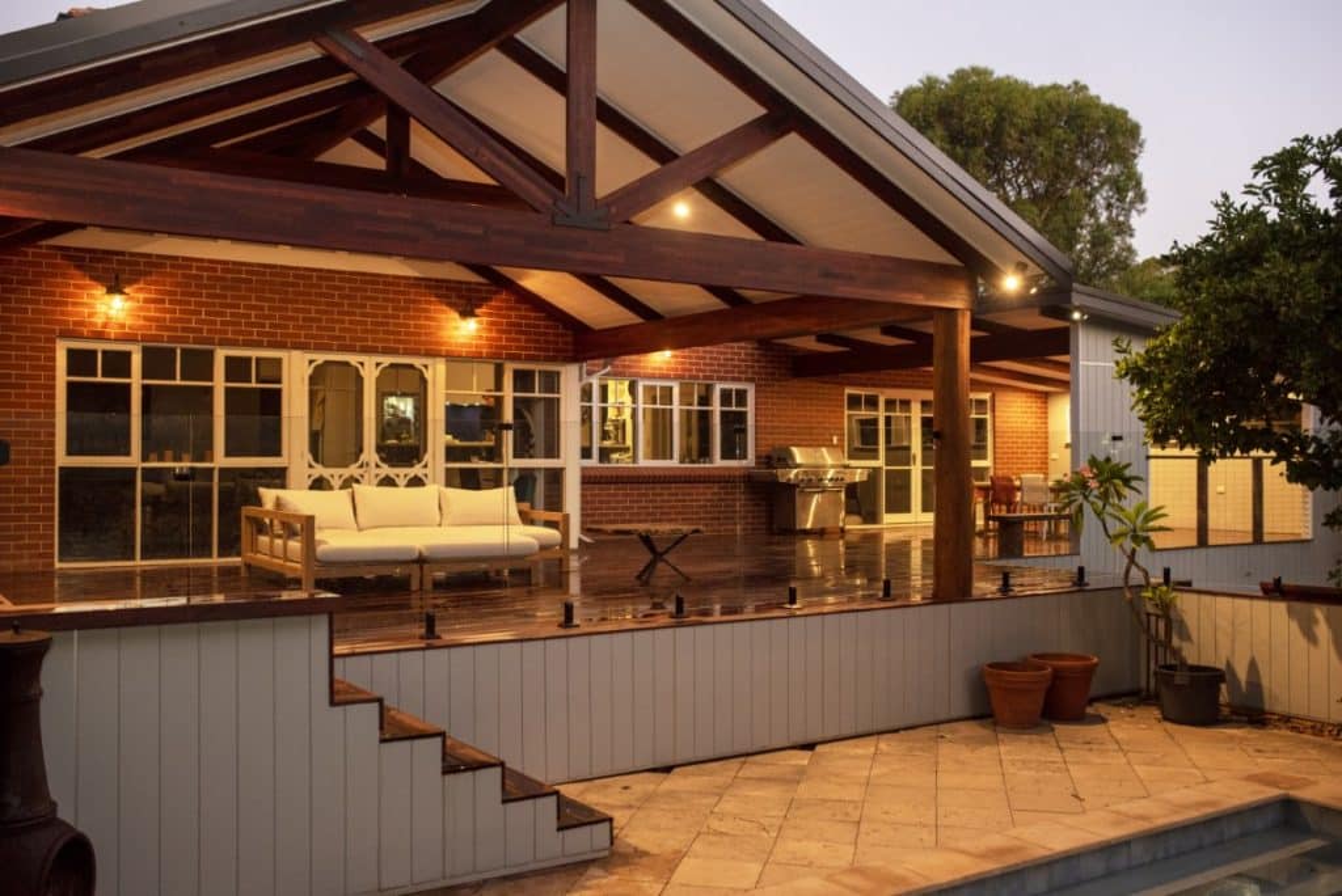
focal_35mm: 35
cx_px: 671
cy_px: 448
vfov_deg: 37.9
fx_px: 1305
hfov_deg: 54.4
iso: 1000
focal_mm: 35
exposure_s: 1/160
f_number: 3.2
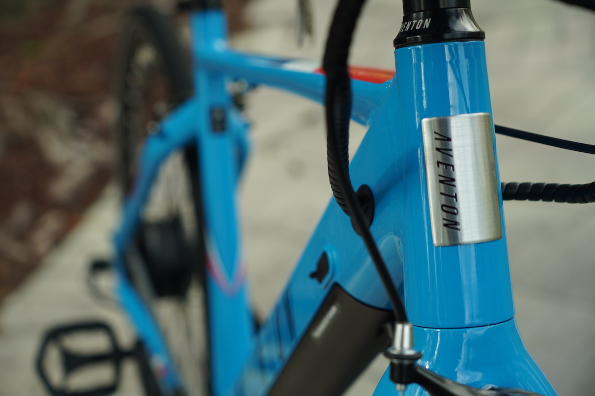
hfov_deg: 31.9
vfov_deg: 21.6
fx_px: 1041
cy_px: 198
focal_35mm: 63
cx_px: 298
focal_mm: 42
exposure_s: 1/200
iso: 100
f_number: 2.8
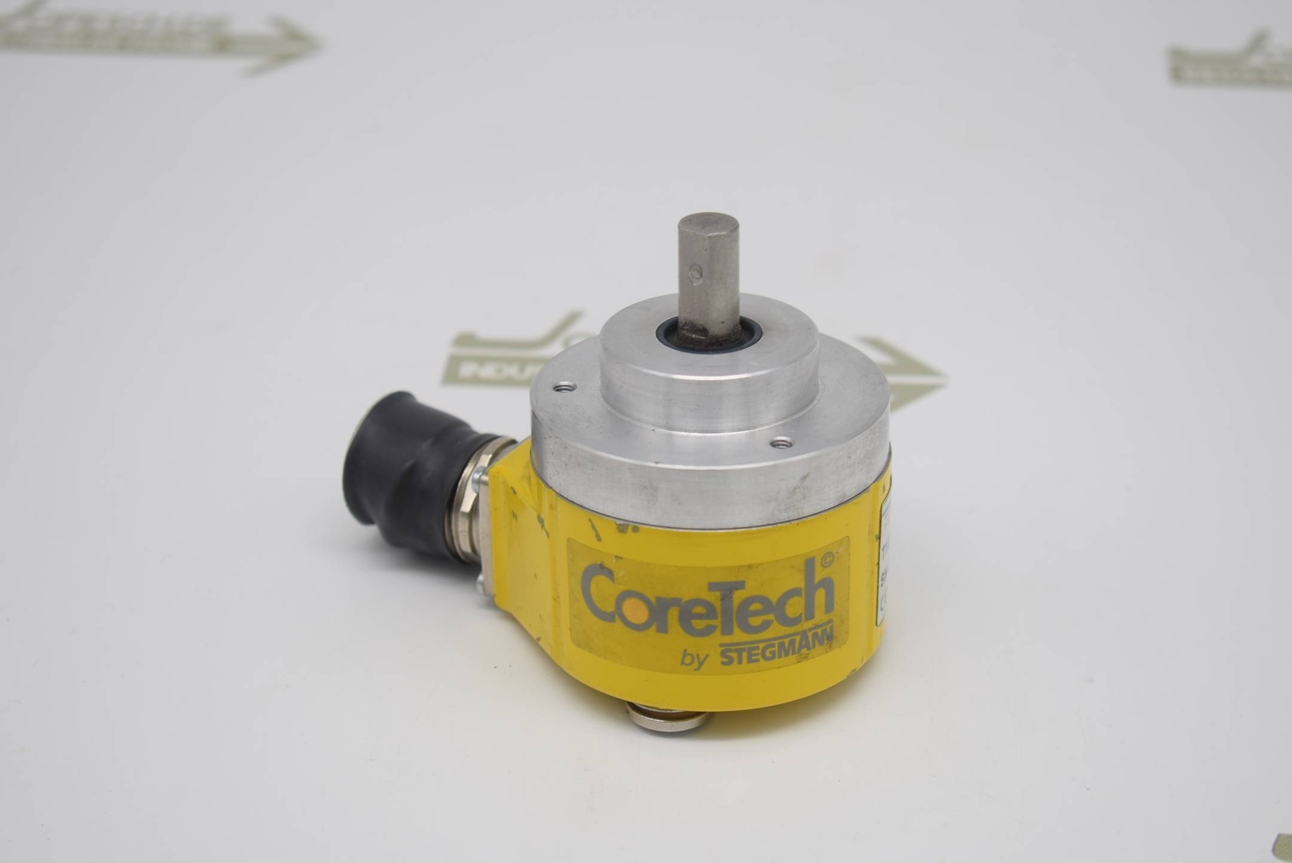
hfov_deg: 24.6
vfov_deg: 16.6
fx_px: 2963
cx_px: 646
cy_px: 432
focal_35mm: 82
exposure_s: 1/30
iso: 100
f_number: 5.6
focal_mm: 55
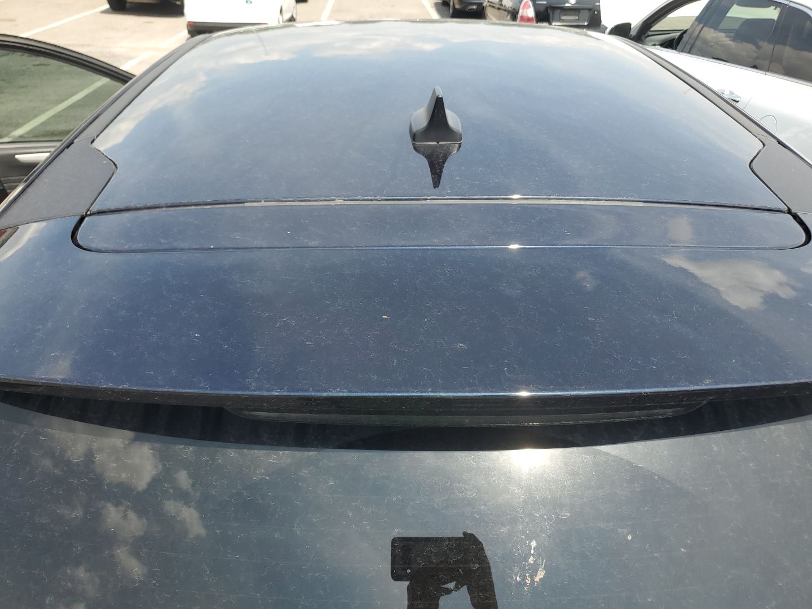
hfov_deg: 67.3
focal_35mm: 26
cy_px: 304
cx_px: 406
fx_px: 610
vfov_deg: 53.1
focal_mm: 4.3
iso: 50
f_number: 1.5
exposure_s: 1/1148
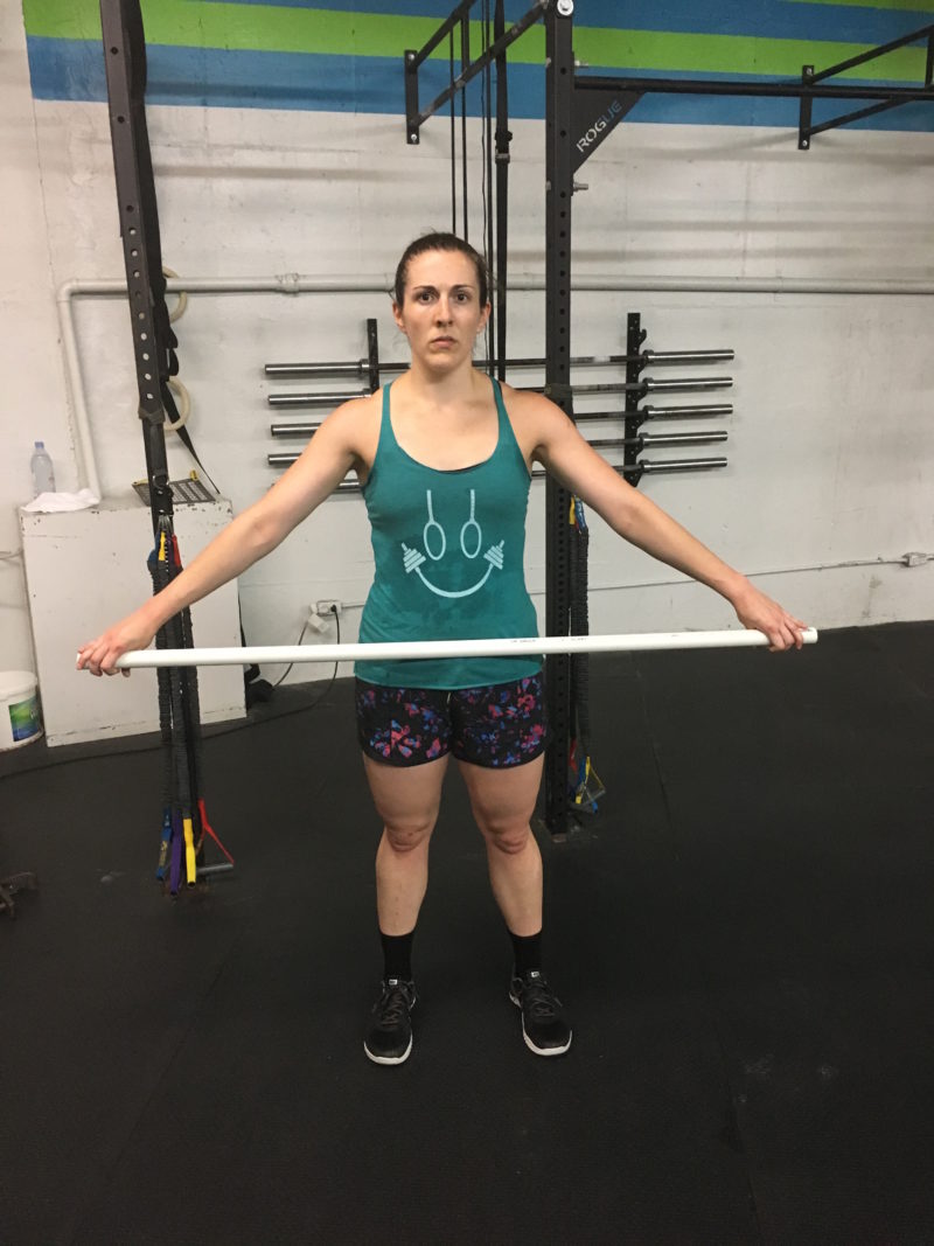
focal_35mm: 29
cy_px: 623
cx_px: 467
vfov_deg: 61.7
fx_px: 1044
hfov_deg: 48.2
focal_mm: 4.15
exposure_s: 1/30
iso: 200
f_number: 2.2
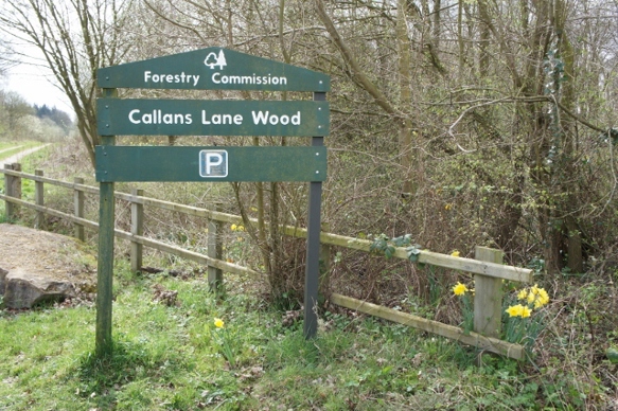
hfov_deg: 51.3
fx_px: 643
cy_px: 206
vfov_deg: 35.5
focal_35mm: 38
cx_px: 309
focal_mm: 25
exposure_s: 1/160
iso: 200
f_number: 6.3
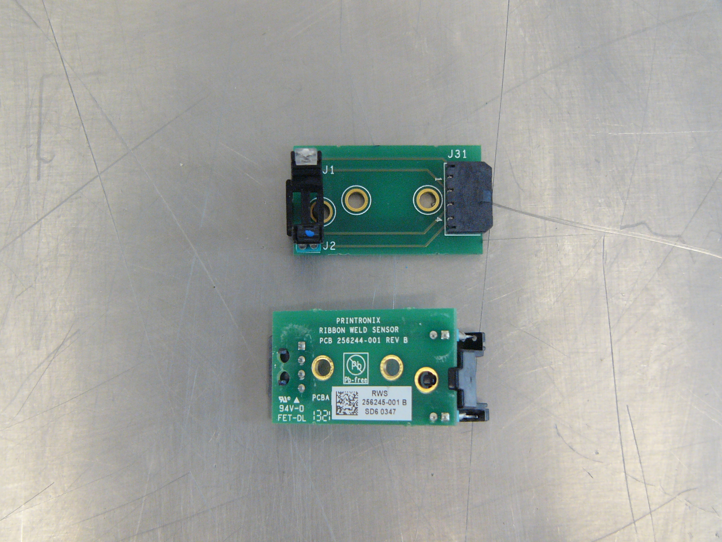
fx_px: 1543
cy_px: 271
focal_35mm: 74
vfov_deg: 19.9
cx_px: 361
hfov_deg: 26.3
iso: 200
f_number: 2.8
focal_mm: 12.3
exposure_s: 1/30
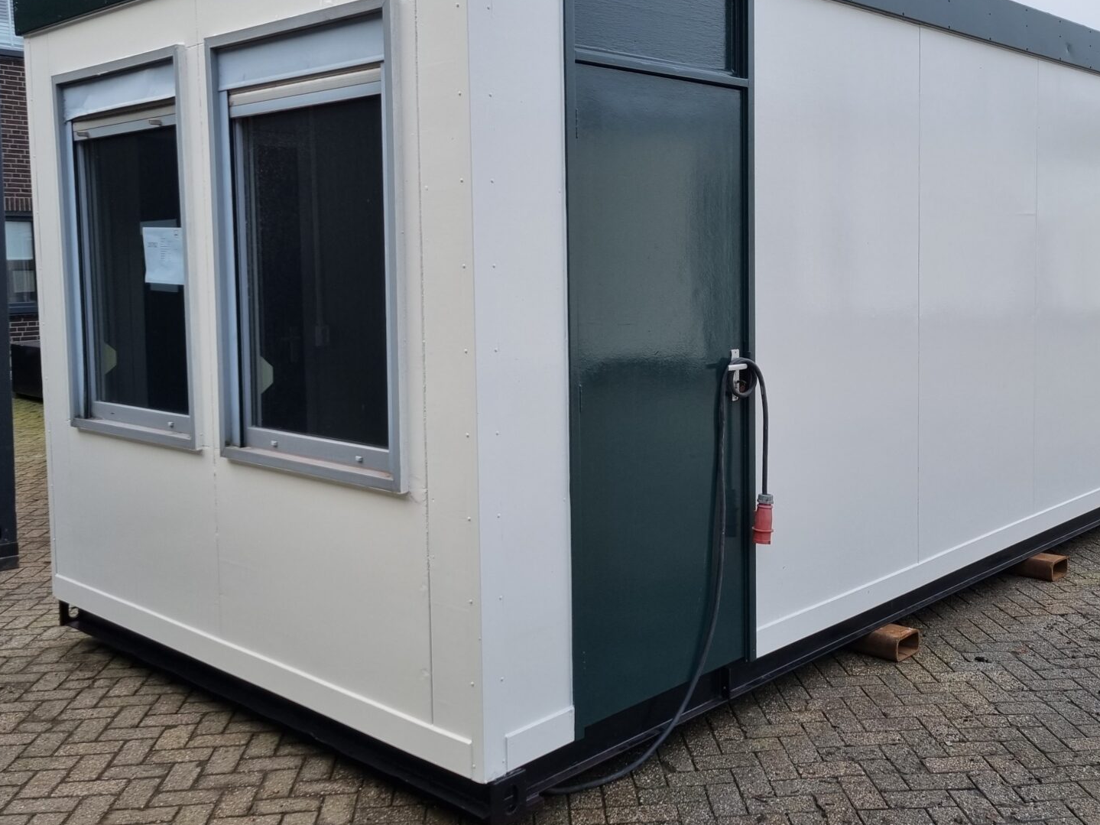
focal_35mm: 37
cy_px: 333
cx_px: 642
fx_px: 1176
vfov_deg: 38.5
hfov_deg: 49.9
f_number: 1.8
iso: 50
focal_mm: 5.4
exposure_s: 1/898
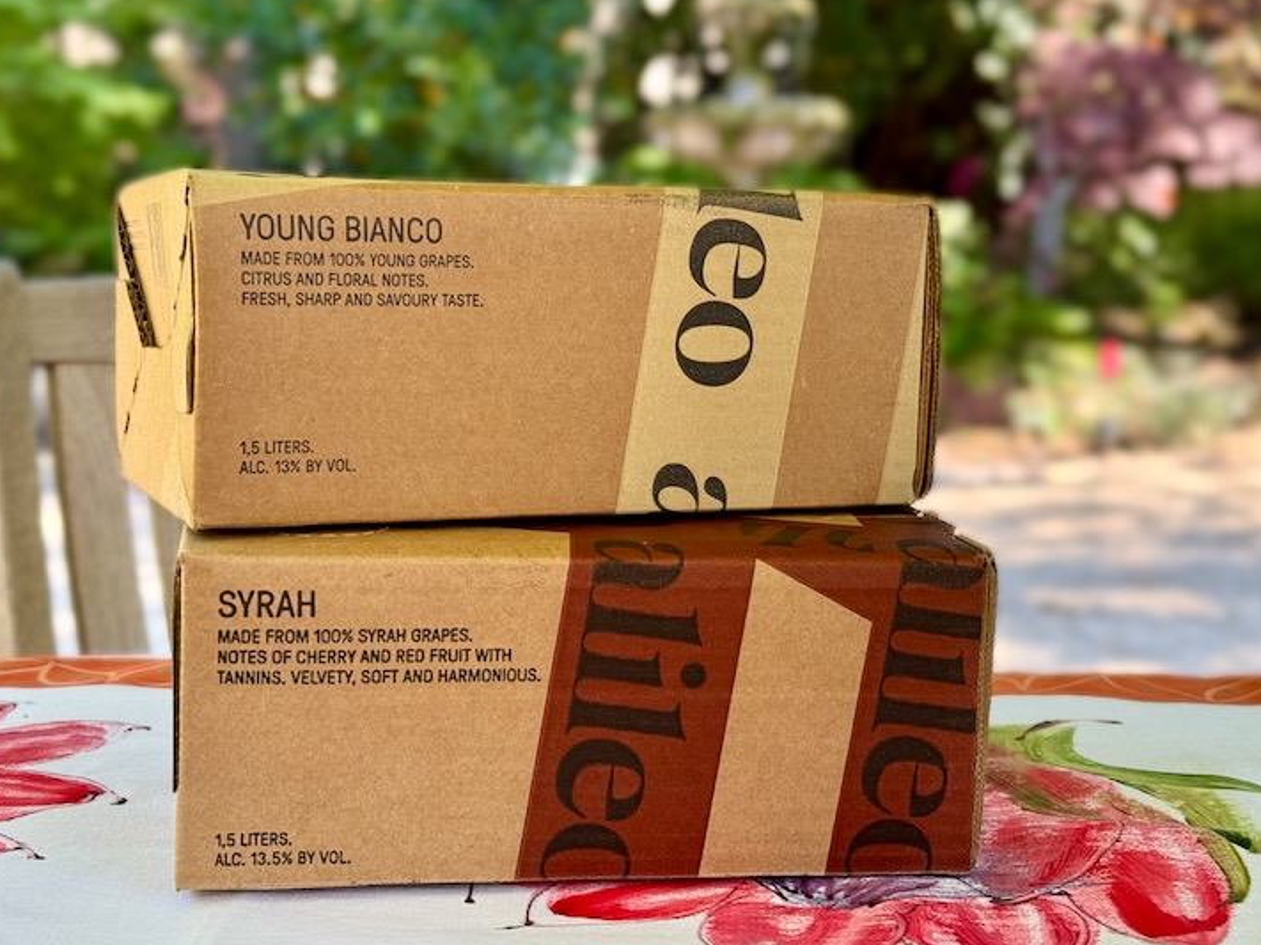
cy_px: 484
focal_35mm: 54
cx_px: 601
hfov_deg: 35.5
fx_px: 1967
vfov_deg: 27.0
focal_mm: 6.76
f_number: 1.78
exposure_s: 1/191
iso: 64
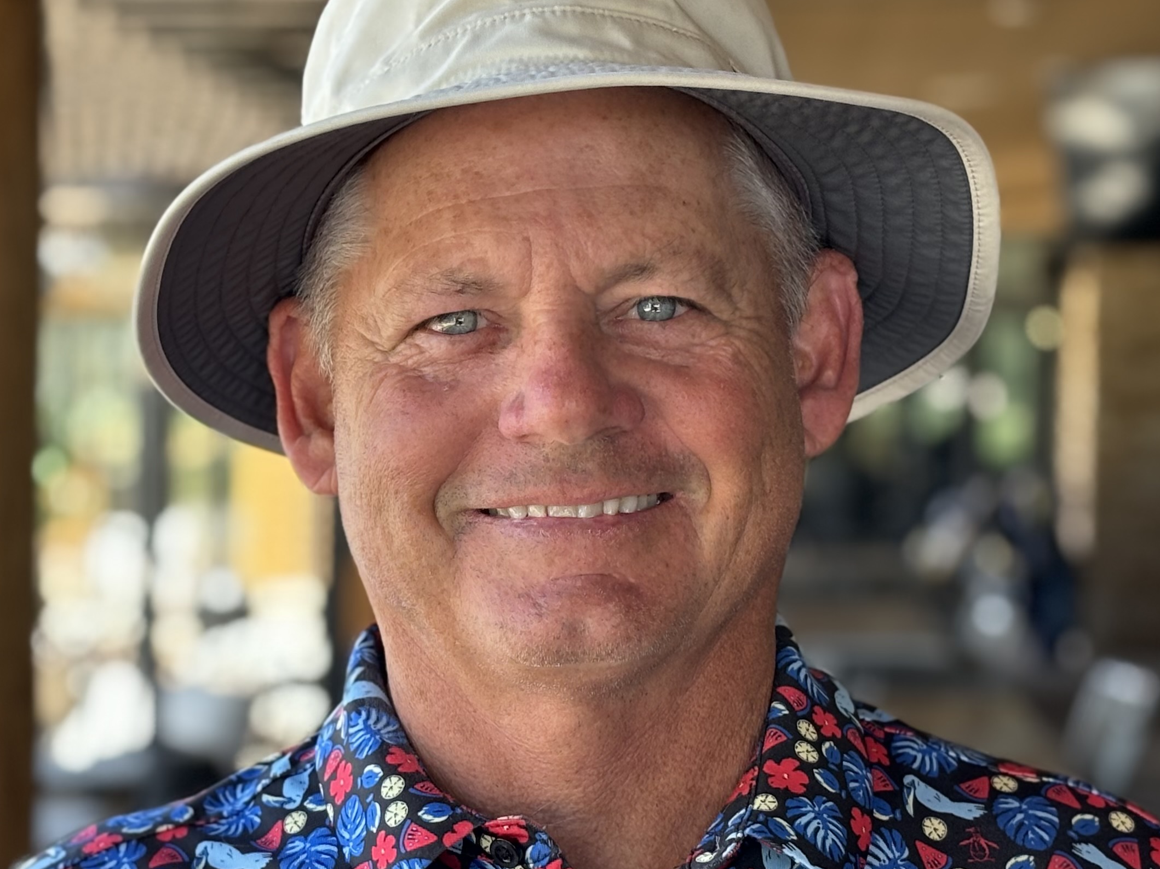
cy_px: 564
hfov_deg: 19.7
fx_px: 3317
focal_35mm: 99
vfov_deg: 14.9
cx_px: 350
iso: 25
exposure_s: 1/121
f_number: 1.6
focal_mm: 5.96
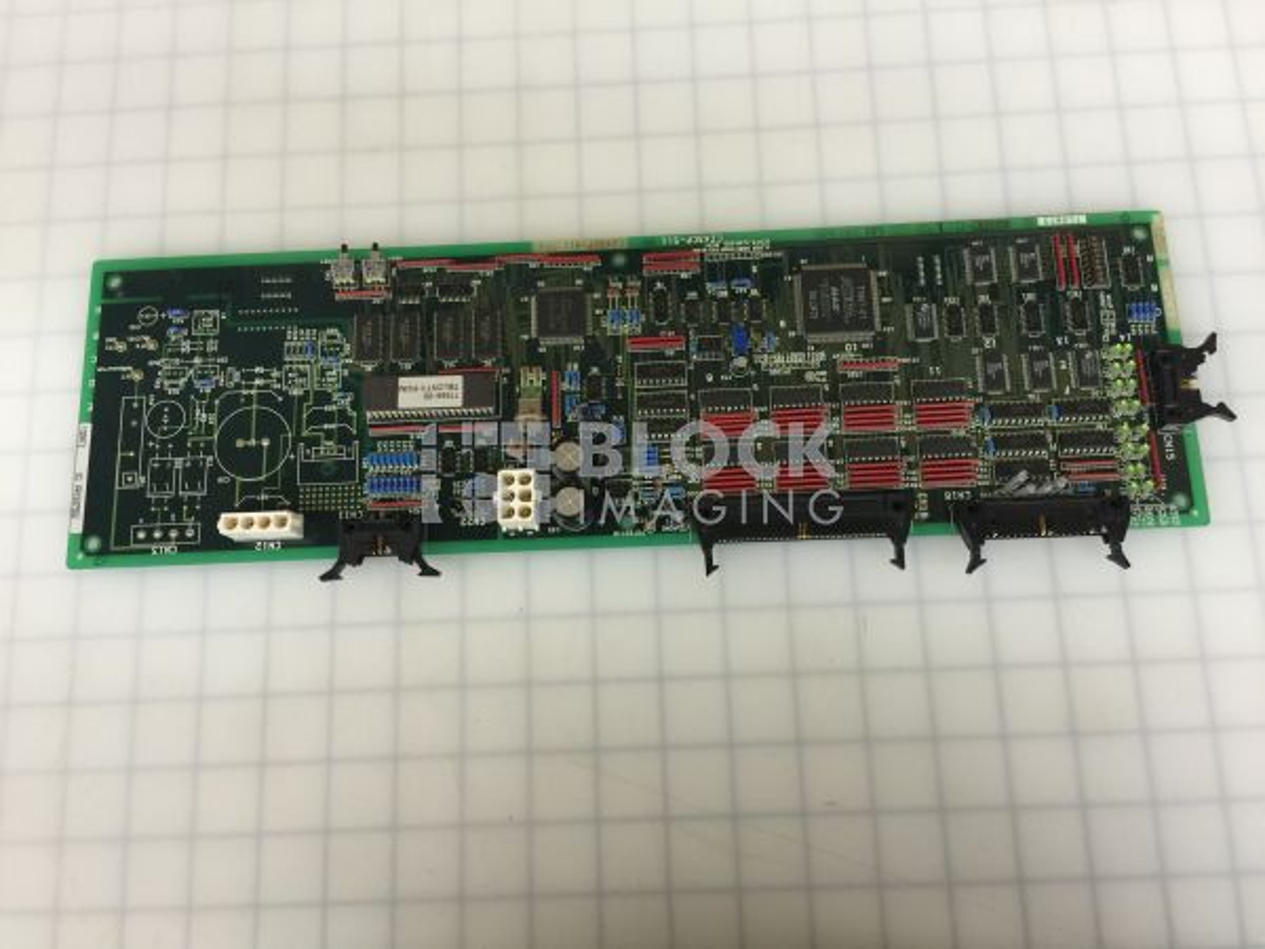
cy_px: 474
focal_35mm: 29
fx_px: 1060
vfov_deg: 48.2
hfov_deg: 61.7
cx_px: 632
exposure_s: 1/15
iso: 32
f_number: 2.2
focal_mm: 4.15
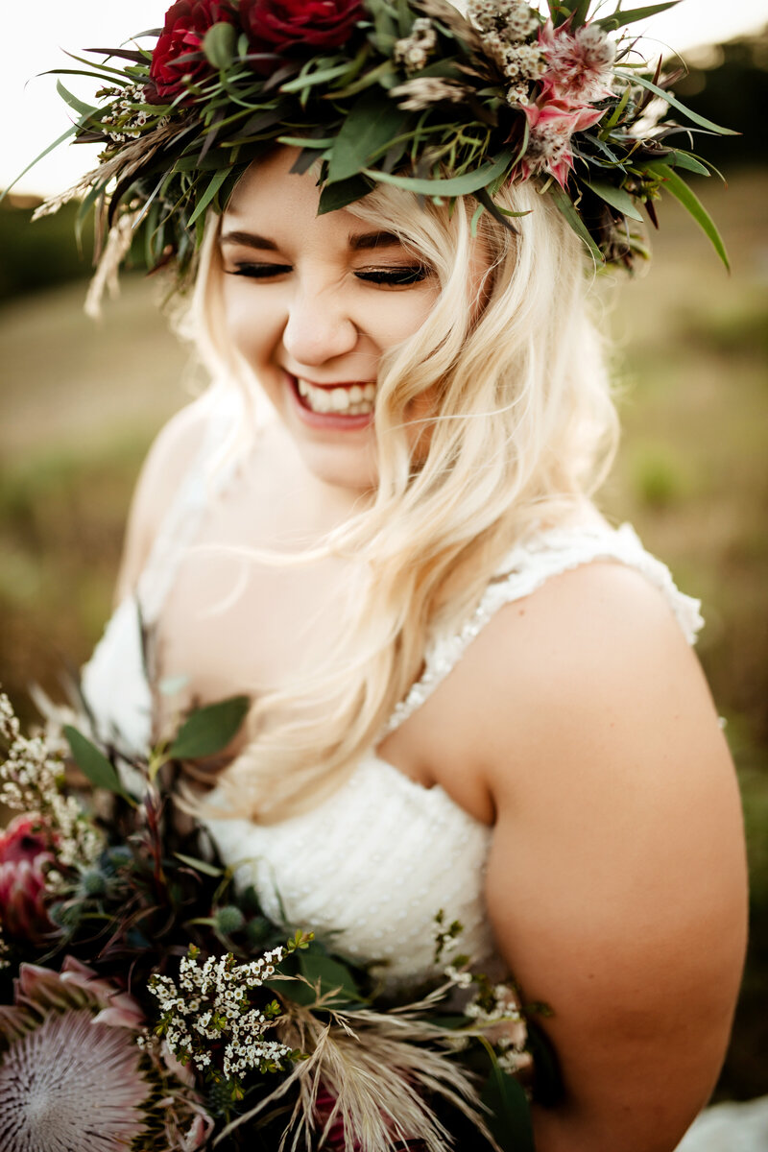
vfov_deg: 54.4
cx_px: 384
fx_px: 1120
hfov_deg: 37.9
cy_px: 576
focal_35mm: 35
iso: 160
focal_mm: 35
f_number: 1.4
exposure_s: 1/640
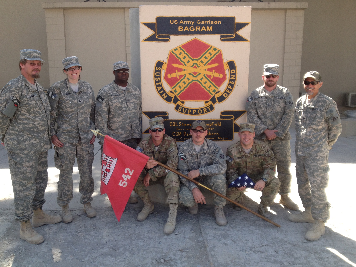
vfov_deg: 40.7
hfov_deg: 52.6
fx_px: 360
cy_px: 134
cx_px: 178
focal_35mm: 35
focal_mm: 4.28
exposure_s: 1/378
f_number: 2.4
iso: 50
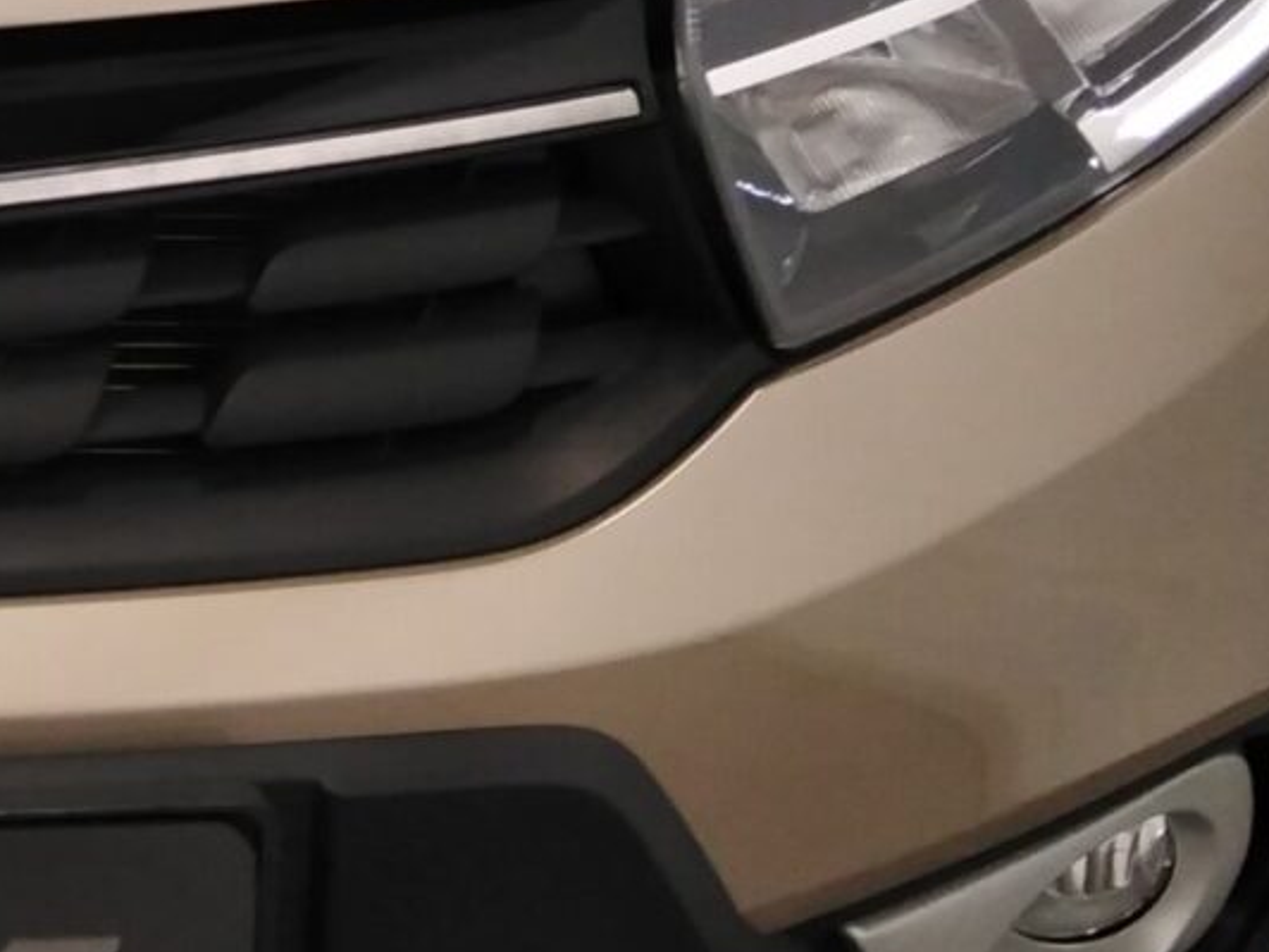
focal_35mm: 100
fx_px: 3666
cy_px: -169
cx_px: -355
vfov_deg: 14.4
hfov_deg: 18.4
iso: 266
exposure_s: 1/33.3
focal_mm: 3.59
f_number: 1.8
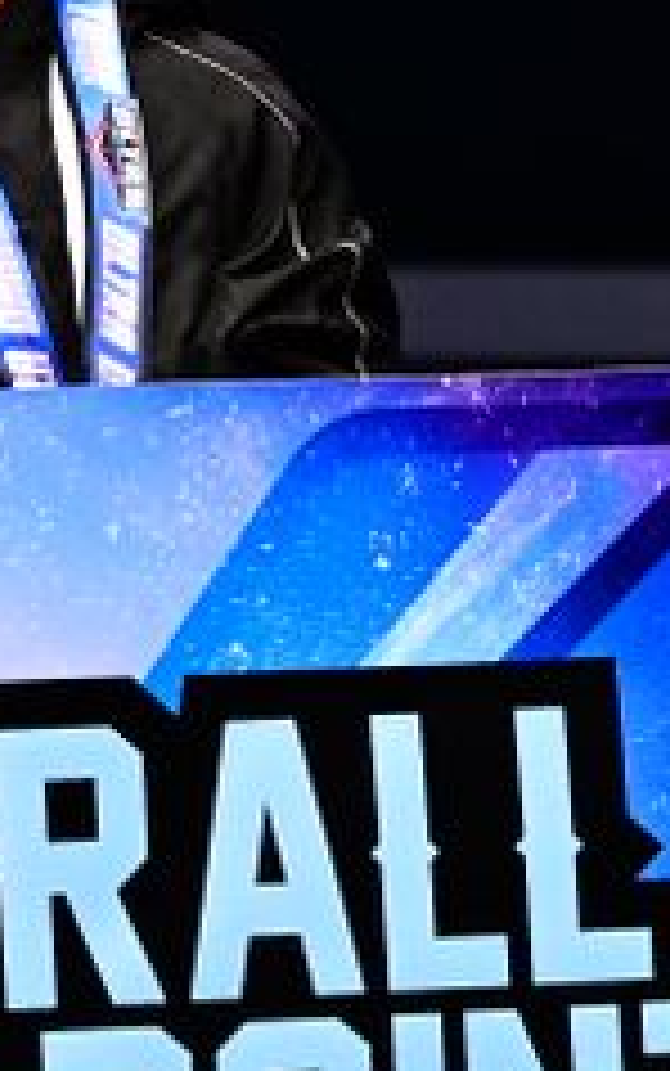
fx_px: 14619
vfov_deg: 4.2
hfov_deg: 2.6
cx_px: -13
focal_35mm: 501
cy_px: 657
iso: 2500
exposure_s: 1/800
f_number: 4
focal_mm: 78
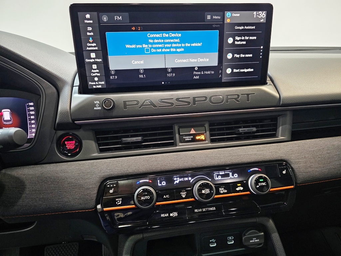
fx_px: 227
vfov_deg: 58.9
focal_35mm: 23
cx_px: 170
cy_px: 128
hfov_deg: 73.9
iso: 1000
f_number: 1.7
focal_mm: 6.3
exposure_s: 1/25
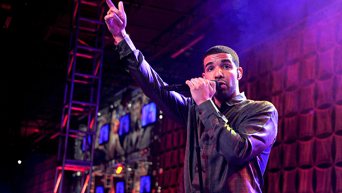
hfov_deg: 28.6
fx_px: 671
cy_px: 101
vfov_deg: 16.3
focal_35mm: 74
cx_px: 170
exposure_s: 1/160
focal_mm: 70
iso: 2000
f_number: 5
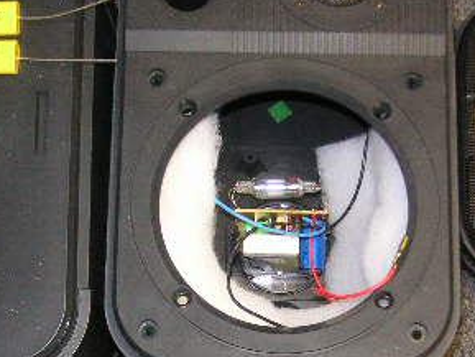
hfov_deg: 23.8
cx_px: 268
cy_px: 334
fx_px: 1126
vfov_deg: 17.7
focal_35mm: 82
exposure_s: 1/45
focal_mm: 6.1
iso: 160
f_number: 2.8
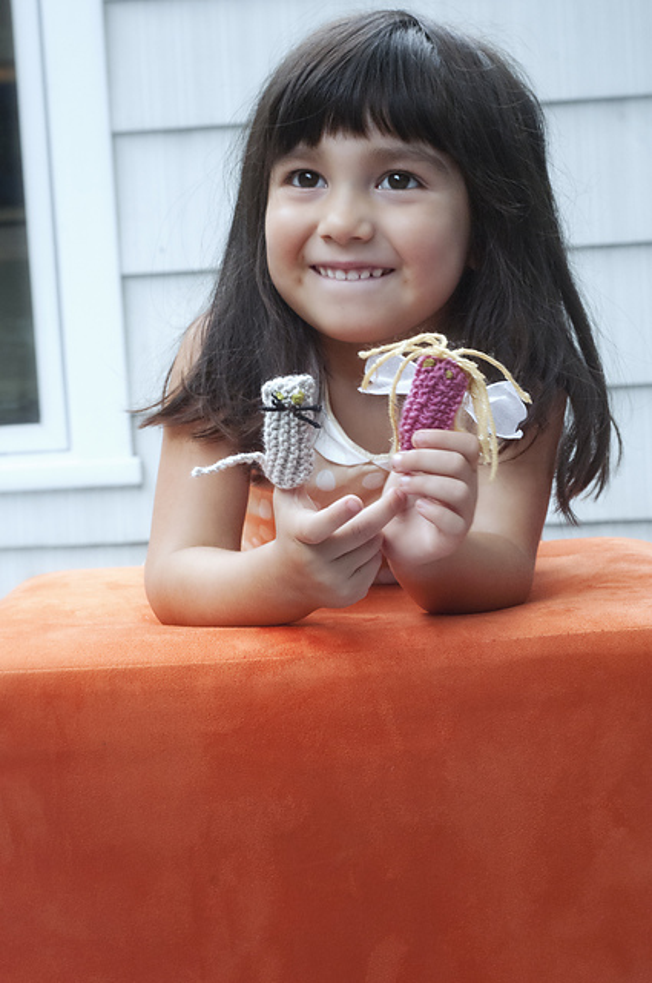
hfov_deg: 18.1
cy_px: 492
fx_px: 2043
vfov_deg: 27.0
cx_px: 326
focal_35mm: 75
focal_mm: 50
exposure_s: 1/125
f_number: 11
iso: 1250
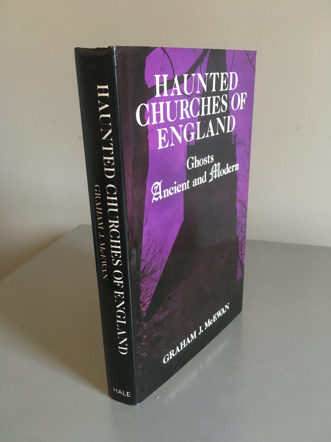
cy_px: 221
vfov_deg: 61.7
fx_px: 370
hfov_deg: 48.2
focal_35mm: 29
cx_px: 166
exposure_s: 1/33
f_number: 2.2
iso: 200
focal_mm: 4.15
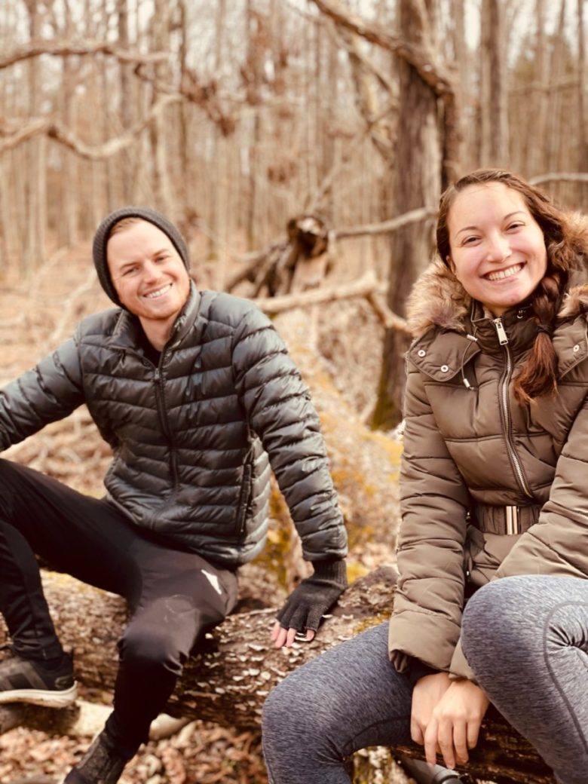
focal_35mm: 52
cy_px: 392
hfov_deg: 28.0
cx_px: 294
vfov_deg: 36.8
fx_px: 1178
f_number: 2
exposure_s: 1/125
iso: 25
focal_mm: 6
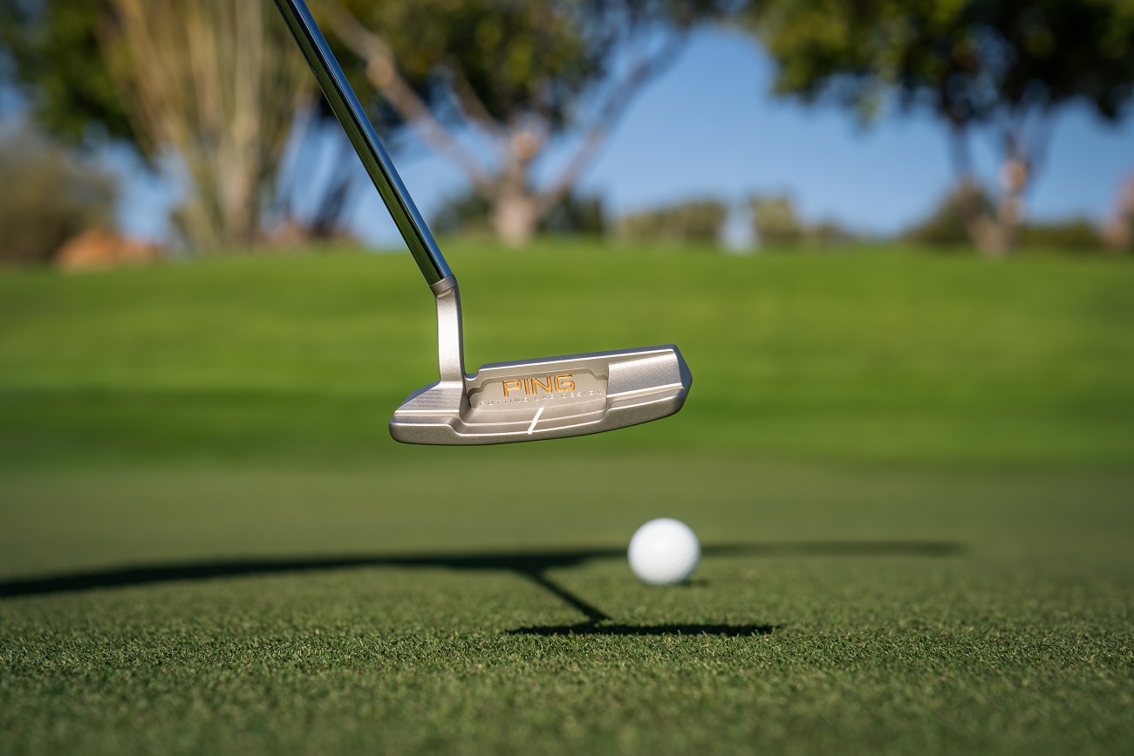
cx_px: 567
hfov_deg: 28.9
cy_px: 378
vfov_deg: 19.4
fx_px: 2204
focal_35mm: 70
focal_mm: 70
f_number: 6.3
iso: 100
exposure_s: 1/500
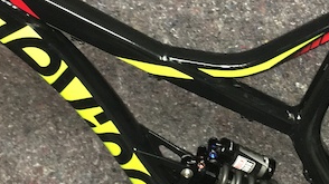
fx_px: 750
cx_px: 241
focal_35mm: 86
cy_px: 48
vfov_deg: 14.0
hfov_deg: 24.5
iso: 200
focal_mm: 4.15
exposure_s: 1/17
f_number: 2.2
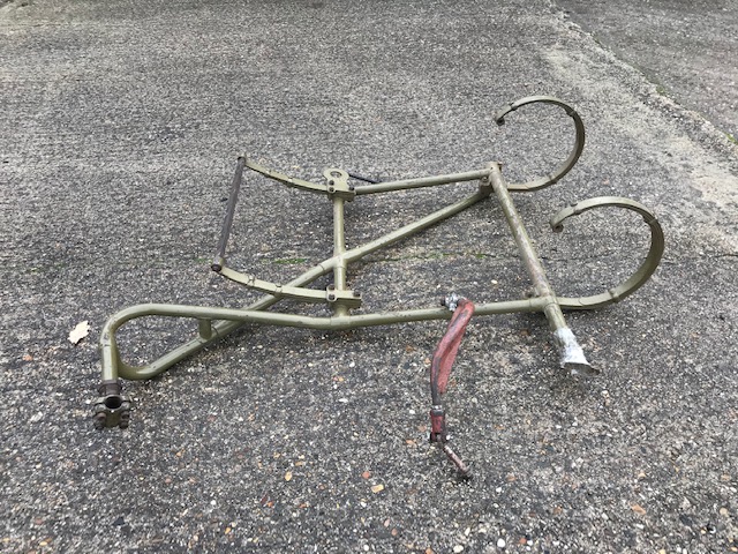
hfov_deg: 63.4
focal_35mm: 28
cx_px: 369
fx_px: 597
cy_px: 277
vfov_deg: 49.7
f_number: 1.8
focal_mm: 3.99
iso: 20
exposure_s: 1/111
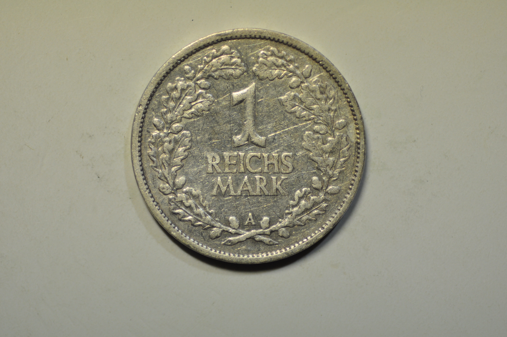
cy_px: 168
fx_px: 1266
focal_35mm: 90
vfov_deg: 15.2
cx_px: 254
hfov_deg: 22.6
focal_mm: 60
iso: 560
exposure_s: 1/250
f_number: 4
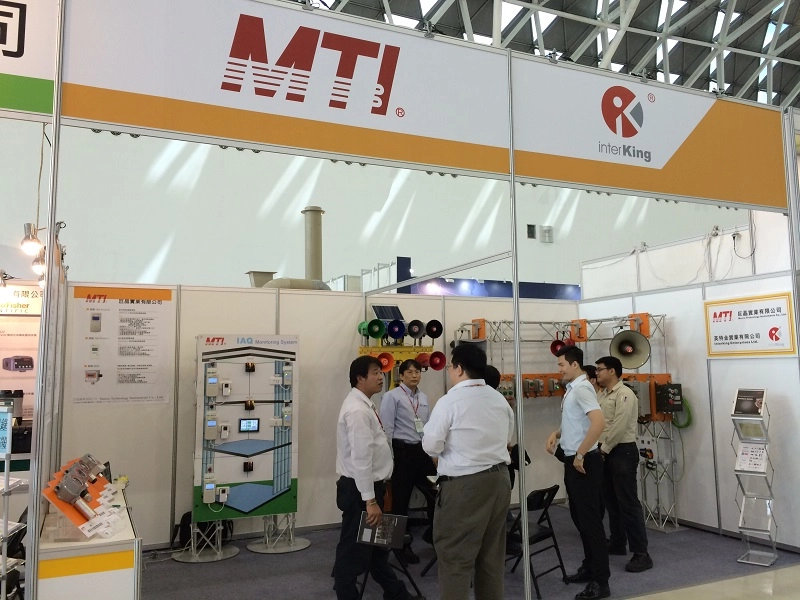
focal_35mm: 29
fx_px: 670
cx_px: 400
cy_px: 300
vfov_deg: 48.2
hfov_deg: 61.7
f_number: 2.2
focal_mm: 4.15
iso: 40
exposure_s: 1/30
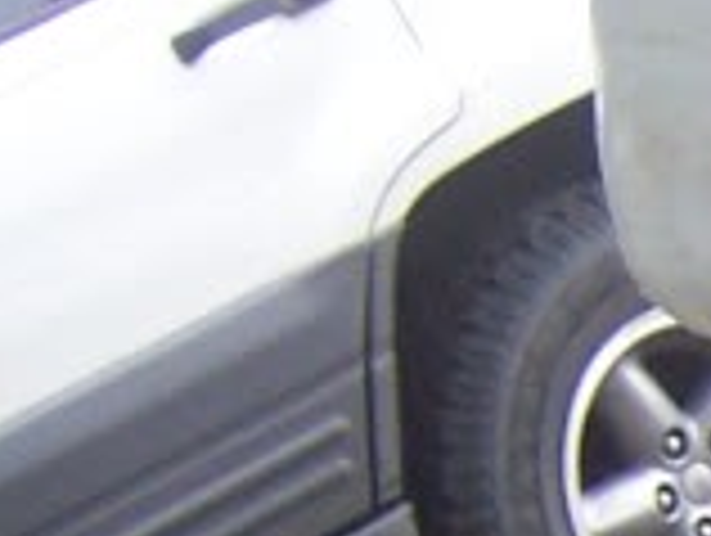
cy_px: 1000
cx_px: 2079
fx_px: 4793
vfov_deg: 6.2
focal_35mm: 233
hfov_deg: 7.5
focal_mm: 6.2
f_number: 2.8
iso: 125
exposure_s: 1/60
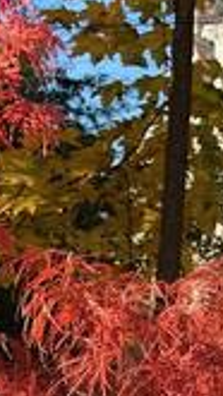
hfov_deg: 6.6
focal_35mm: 185
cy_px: 638
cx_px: 175
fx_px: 1942
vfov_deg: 11.1
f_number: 1.8
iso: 20
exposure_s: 1/476
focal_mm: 3.99
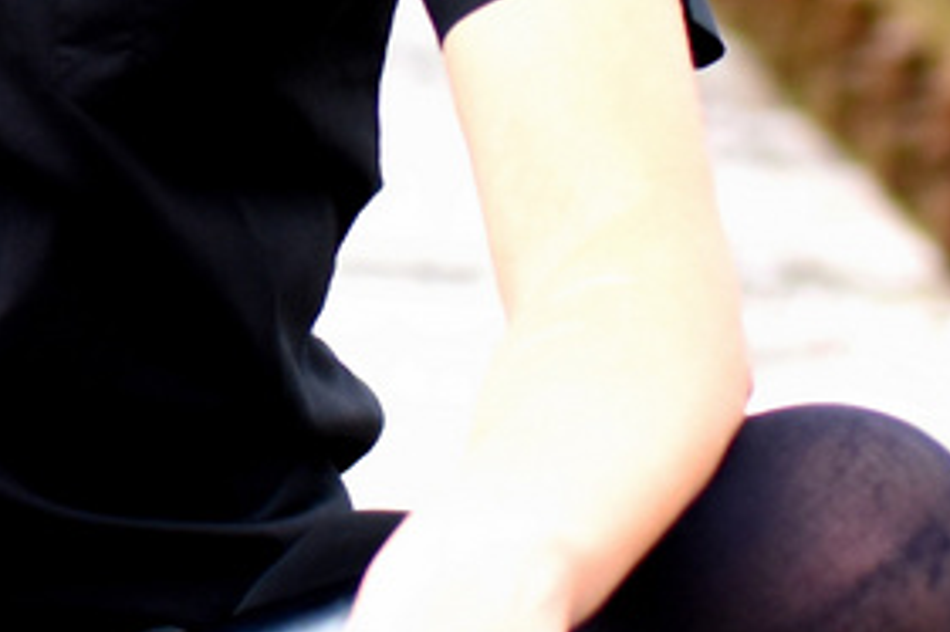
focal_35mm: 519
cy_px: -341
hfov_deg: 4.0
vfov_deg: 2.6
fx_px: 13687
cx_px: -247
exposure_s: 1/2500
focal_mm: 60
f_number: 2.2
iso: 400
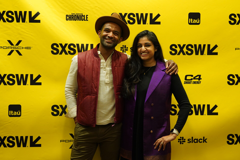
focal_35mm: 50
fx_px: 333
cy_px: 80
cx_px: 120
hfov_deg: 39.6
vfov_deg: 27.0
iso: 3200
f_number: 5.6
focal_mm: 50
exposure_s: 1/50
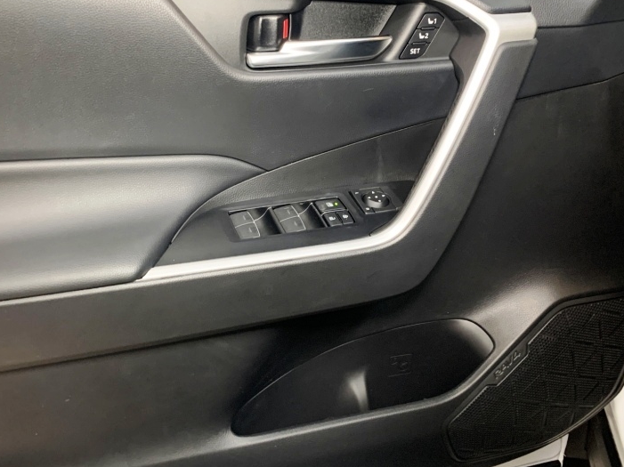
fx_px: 685
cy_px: 214
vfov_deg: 37.7
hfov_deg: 48.5
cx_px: 231
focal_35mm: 38
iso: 400
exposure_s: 1/30
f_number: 1.8
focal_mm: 4.25
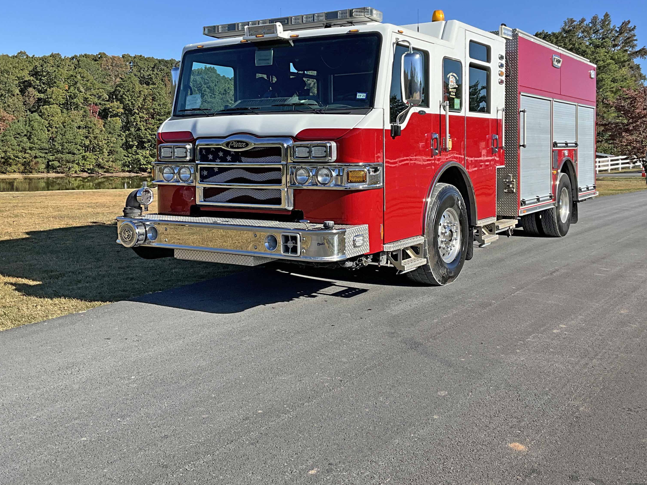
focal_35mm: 39
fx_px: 729
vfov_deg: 36.6
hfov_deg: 47.8
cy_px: 175
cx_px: 341
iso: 25
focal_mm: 3
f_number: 1.8
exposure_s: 1/1626
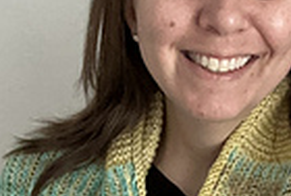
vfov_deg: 12.3
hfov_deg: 18.2
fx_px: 899
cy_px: 163
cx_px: 232
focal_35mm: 111
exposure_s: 1/60
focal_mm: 2.69
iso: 320
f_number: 1.9
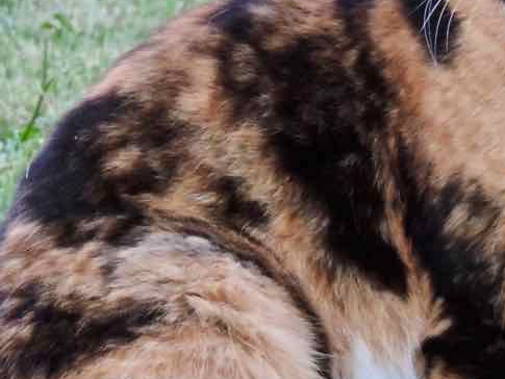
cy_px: 101
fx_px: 5968
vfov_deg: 3.6
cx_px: 350
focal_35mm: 409
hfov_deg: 4.8
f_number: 4.4
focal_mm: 27.6
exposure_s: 1/200
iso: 720
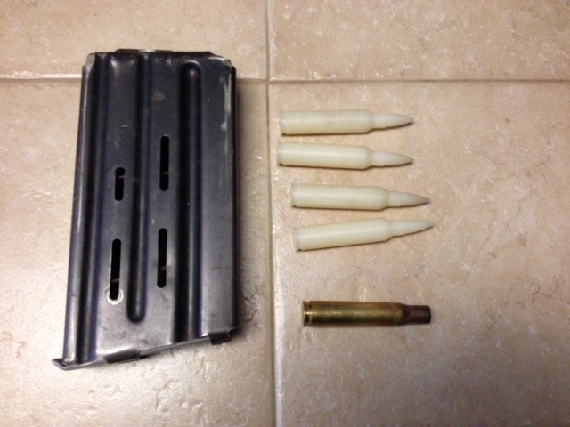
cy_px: 214
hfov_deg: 52.6
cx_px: 285
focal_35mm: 35
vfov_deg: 40.7
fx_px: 576
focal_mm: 4.28
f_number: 2.4
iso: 400
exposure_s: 1/15
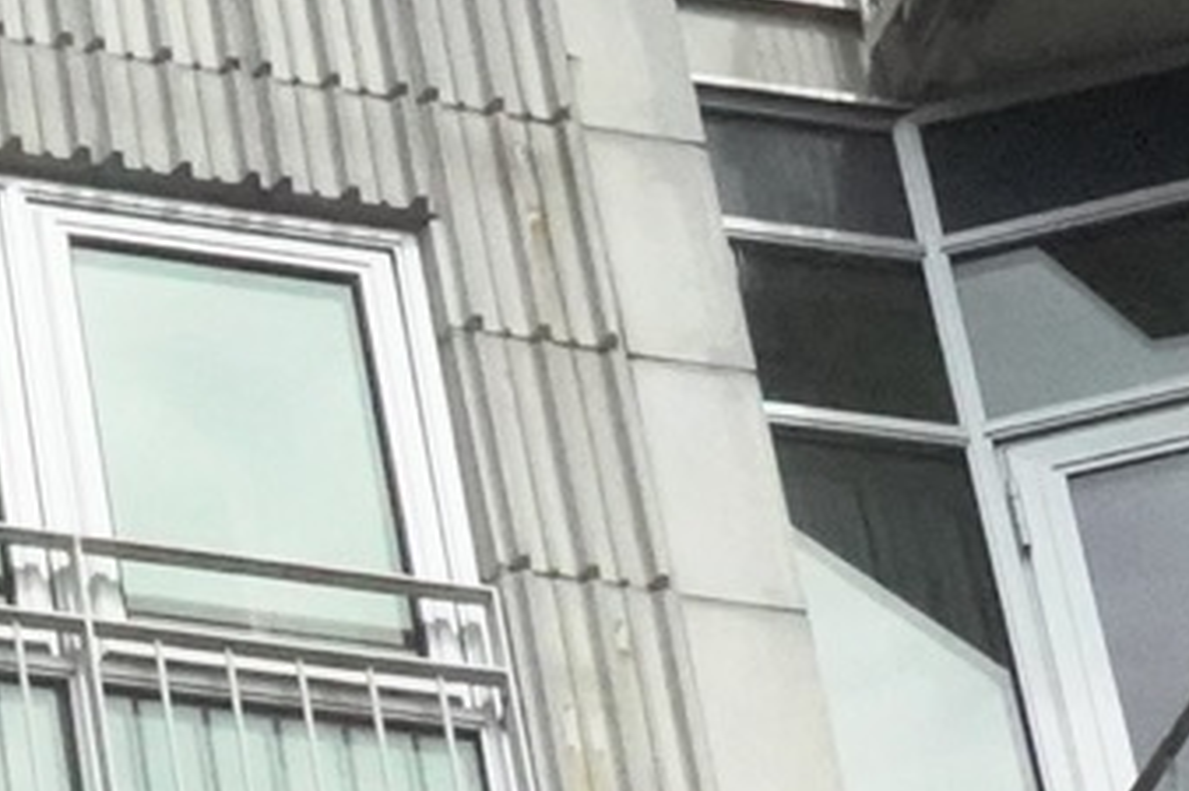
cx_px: -883
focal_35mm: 231
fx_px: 7625
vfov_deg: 5.8
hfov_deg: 8.6
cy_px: 1716
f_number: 16
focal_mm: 35
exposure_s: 1/8000
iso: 20000
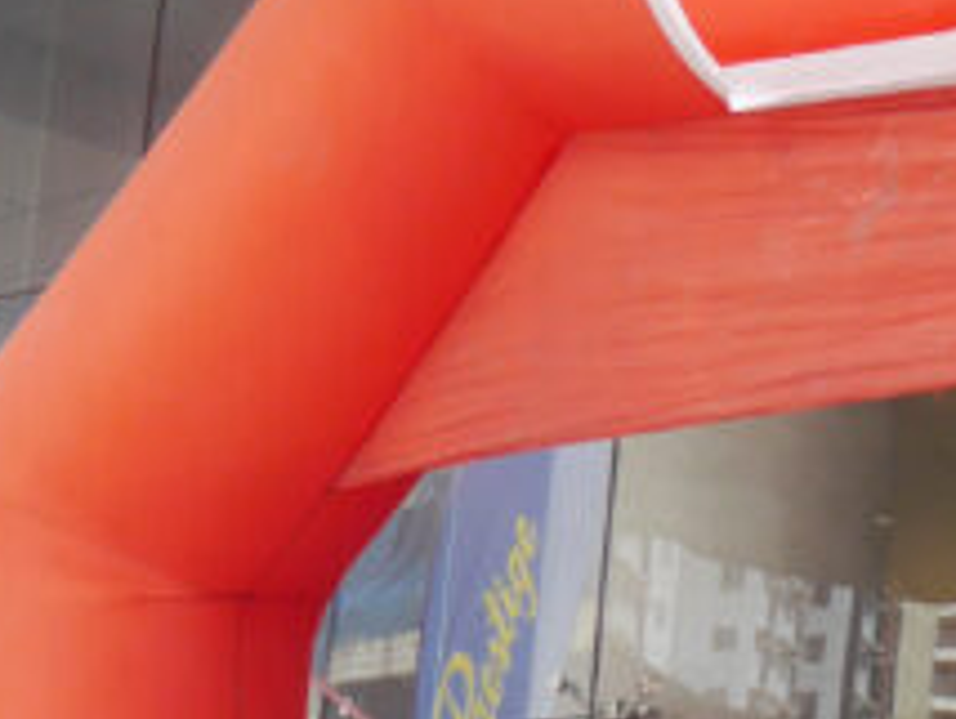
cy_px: 904
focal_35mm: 182
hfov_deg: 10.0
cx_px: 1970
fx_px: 5032
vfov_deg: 8.1
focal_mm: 19
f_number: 4.5
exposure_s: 1/125
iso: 160
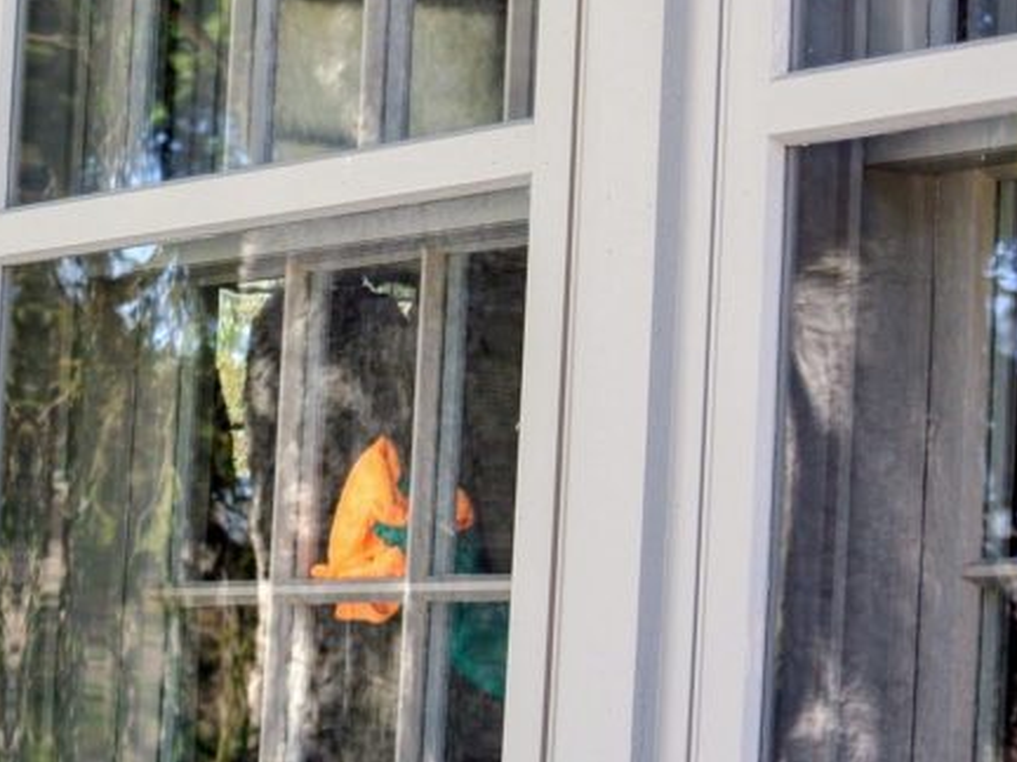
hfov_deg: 10.6
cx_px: 97
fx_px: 5435
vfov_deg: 8.0
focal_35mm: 185
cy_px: 254
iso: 100
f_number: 4
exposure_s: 1/200
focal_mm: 30
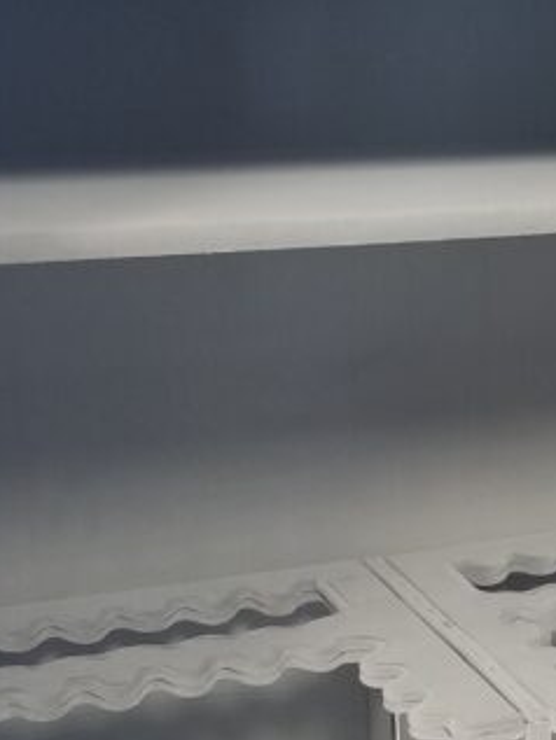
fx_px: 1798
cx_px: 610
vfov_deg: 23.0
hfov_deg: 17.0
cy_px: 591
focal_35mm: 84
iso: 200
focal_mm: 4.3
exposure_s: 1/24
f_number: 1.7
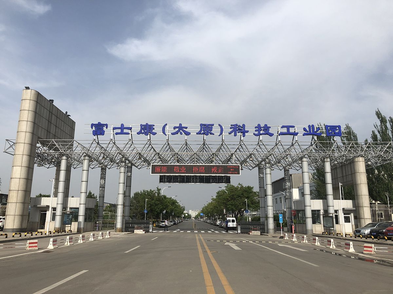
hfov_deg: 63.4
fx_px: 318
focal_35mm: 28
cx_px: 196
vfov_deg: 49.7
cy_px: 147
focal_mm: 3.99
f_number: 1.8
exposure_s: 1/2525
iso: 20
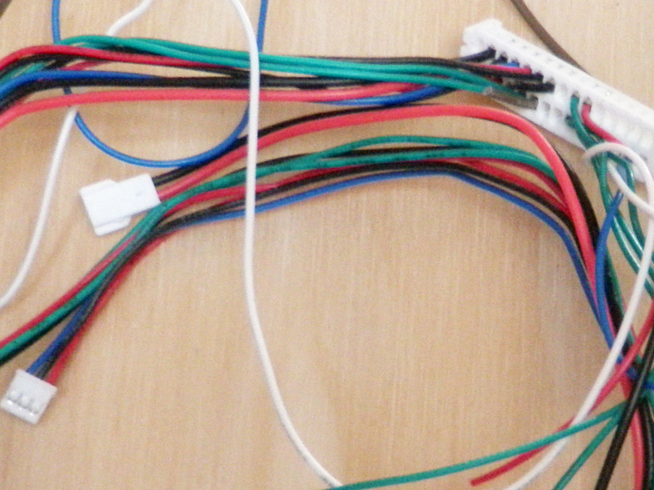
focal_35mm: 114
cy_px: 424
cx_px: 728
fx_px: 2154
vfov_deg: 12.9
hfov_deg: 16.7
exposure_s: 1/20
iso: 200
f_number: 4.1
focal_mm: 6.53
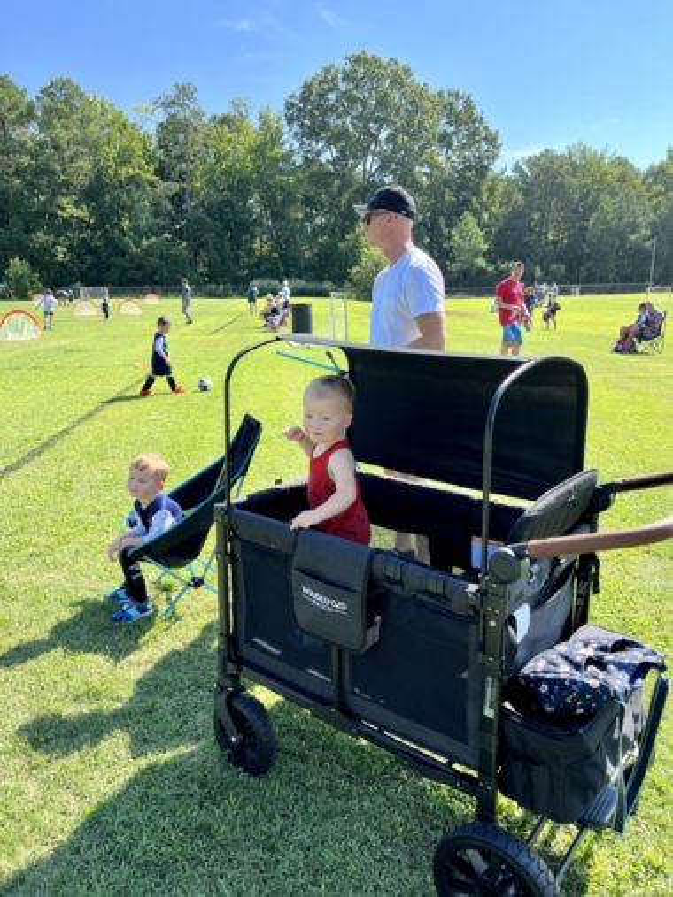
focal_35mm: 26
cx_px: 336
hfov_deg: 53.0
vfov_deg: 67.3
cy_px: 448
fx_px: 674
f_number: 1.5
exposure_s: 1/1252
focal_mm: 5.7
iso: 50
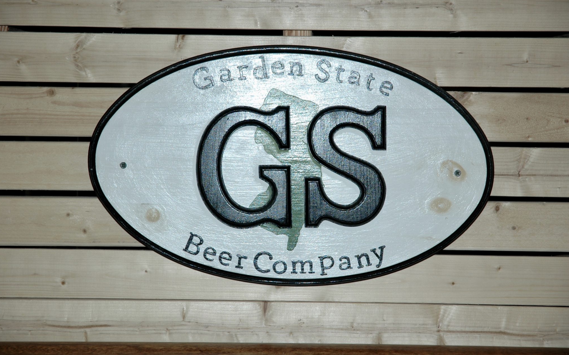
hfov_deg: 19.3
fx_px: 1675
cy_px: 168
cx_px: 284
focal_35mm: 108
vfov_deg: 12.1
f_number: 4.5
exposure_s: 1/60
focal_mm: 70
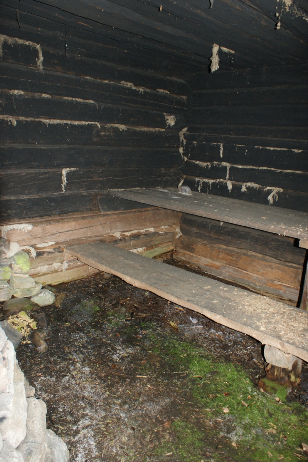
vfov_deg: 67.4
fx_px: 347
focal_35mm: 27
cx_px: 154
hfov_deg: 47.9
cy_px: 231
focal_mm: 18
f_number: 5.6
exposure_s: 1/60
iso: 400
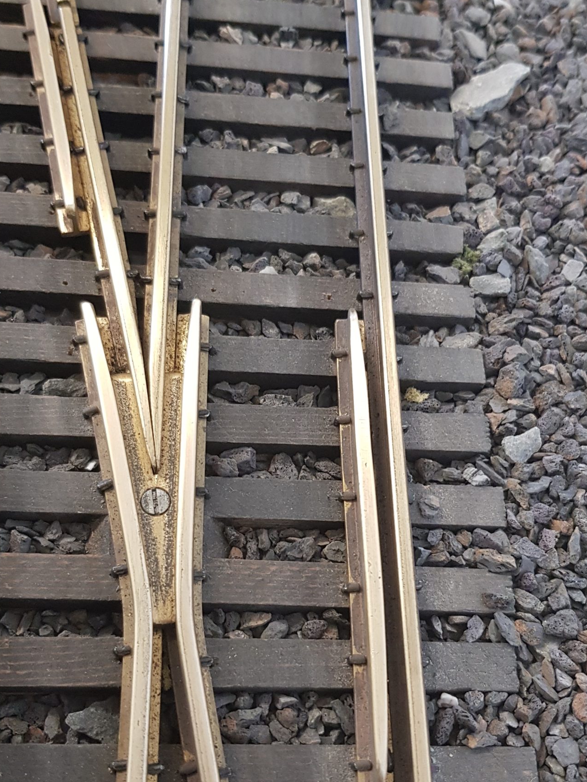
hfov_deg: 36.8
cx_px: 258
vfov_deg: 47.6
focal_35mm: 39
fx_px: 882
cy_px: 471
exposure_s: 1/33
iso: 200
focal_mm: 4.2
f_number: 1.7
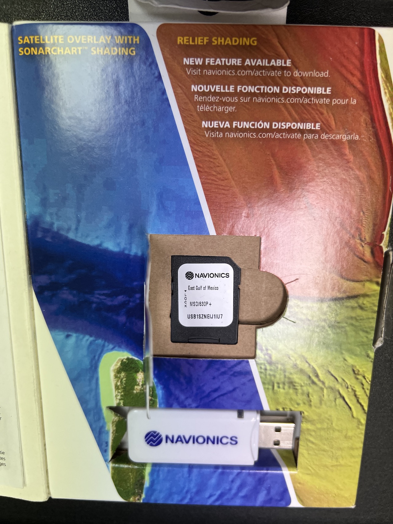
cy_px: 262
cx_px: 196
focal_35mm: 26
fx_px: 394
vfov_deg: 67.3
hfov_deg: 53.1
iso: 64
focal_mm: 5.7
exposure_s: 1/120
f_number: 1.5
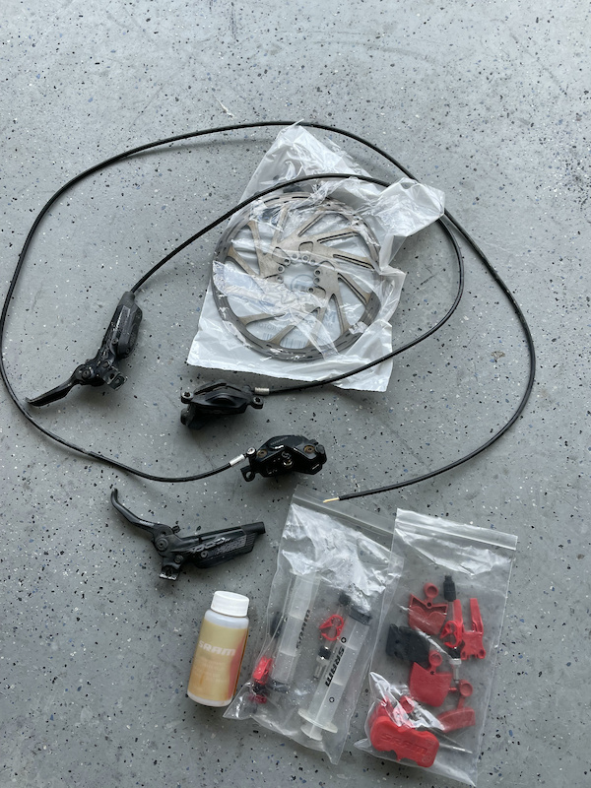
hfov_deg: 53.1
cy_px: 394
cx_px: 296
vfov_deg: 67.3
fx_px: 592
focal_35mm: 26
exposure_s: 1/801
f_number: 1.6
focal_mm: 4.2
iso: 32
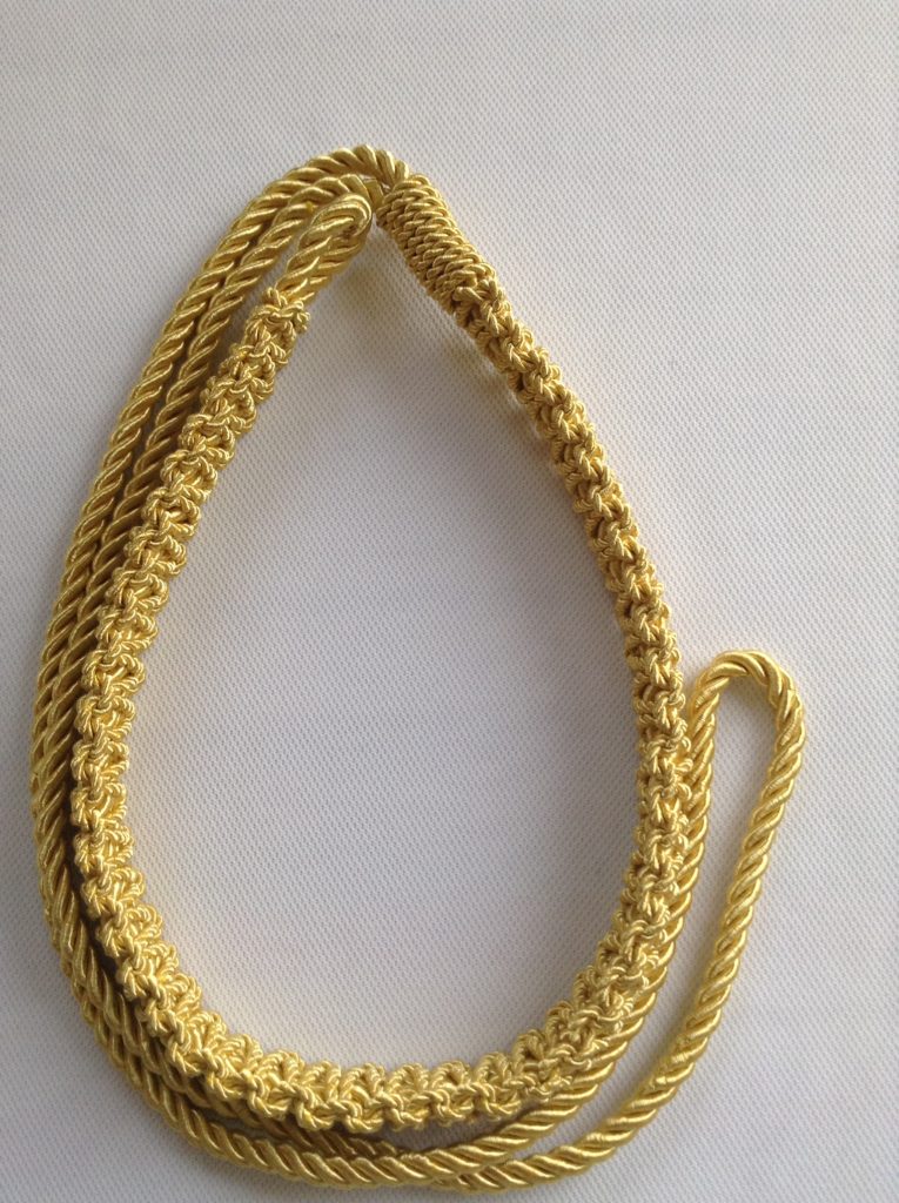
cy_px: 602
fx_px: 1146
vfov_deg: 55.4
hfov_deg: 42.8
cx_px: 450
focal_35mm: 33
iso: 64
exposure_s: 1/24
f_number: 2.4
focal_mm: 3.3
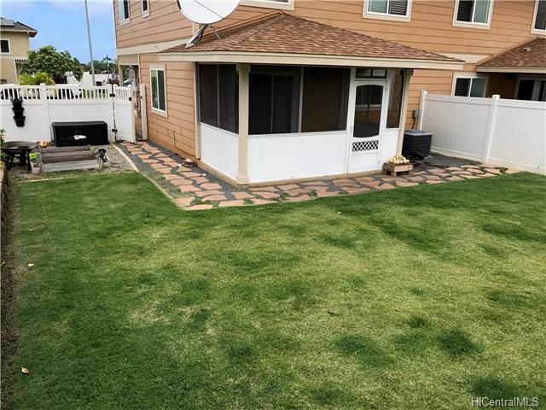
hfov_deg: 63.4
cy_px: 205
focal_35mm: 28
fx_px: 442
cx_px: 273
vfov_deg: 49.7
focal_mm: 3.99
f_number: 1.8
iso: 20
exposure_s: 1/1451
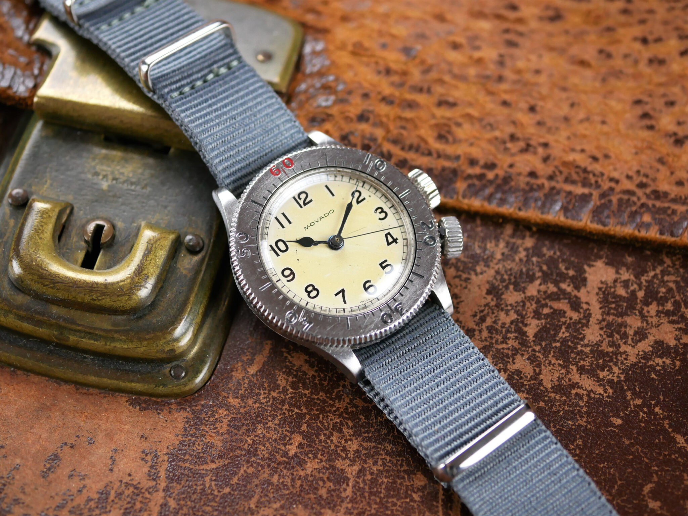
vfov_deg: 24.4
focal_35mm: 60
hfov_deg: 32.2
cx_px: 344
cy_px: 258
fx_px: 1193
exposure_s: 1/250
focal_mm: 30
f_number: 3.2
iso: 800
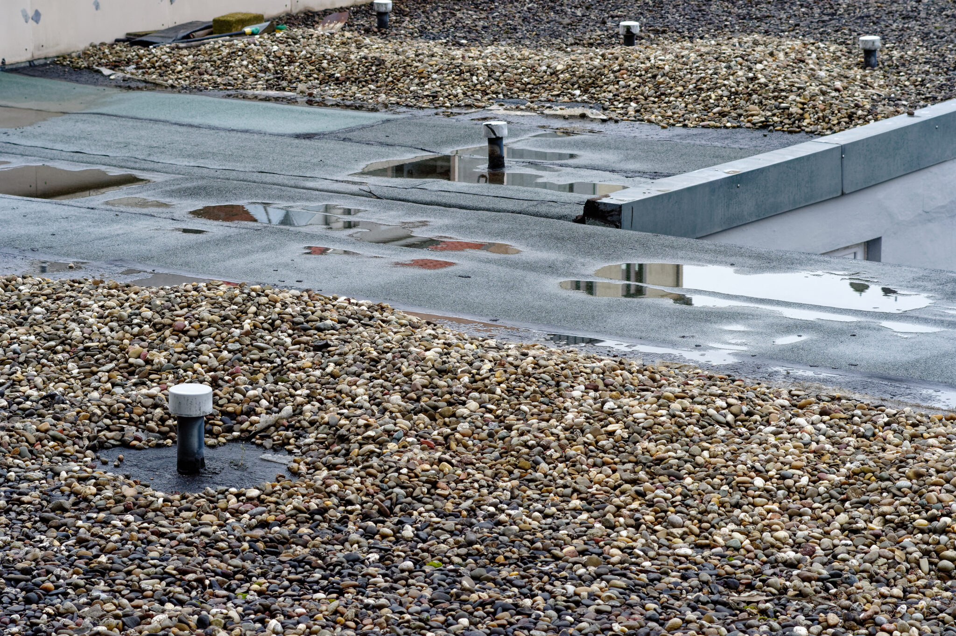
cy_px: 318
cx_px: 478
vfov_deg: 13.0
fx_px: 2786
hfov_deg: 19.5
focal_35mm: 105
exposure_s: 1/60
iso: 1600
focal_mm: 70
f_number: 8
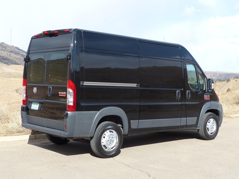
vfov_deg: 28.0
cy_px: 90
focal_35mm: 52
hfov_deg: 36.8
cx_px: 120
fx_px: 359
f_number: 4
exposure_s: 1/500
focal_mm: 9.4
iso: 100
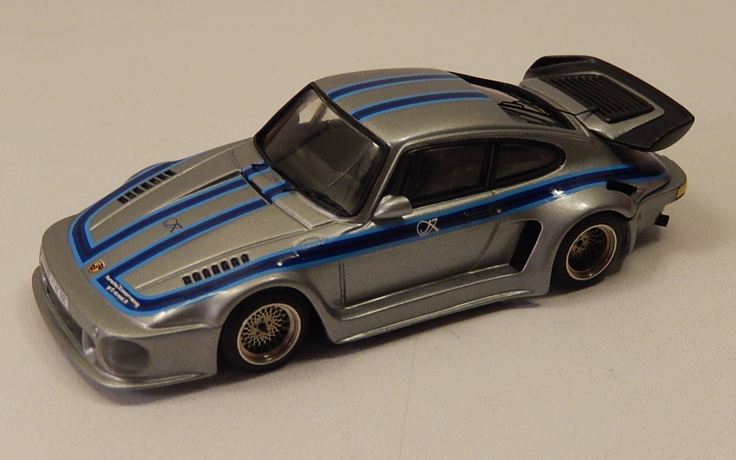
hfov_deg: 32.0
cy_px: 204
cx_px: 377
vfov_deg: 20.3
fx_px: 1284
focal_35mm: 64
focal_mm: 9.2
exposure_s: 1/13
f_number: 4.5
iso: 400
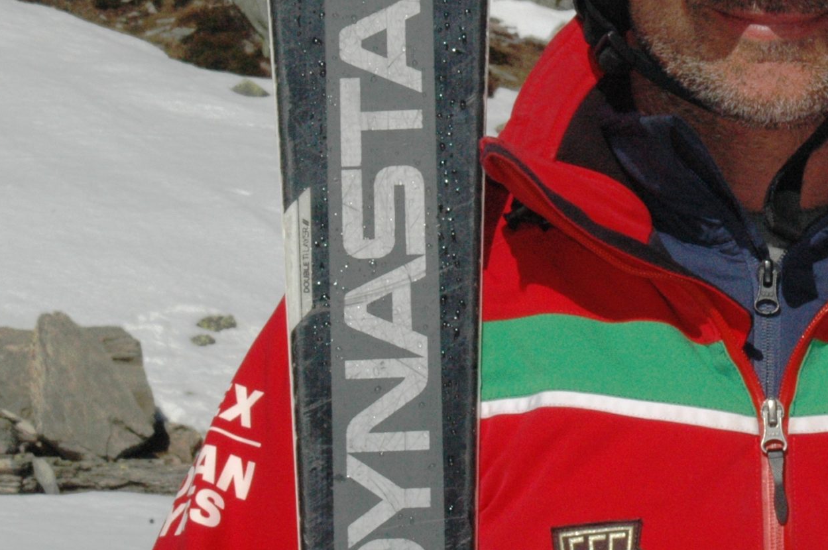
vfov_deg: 5.6
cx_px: 713
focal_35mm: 246
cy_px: 1
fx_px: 5652
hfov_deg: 8.4
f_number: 27
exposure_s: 1/500
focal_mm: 80
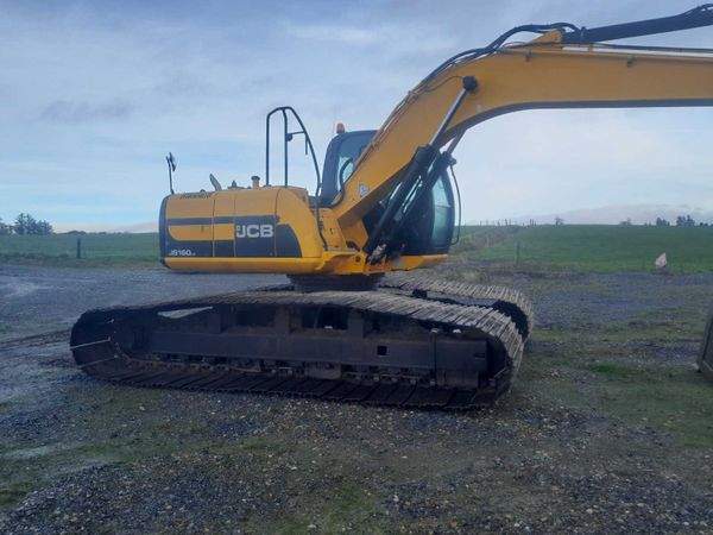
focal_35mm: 26
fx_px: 536
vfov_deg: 53.1
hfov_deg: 67.3
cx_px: 356
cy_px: 268
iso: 40
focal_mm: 4
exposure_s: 1/493
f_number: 1.8
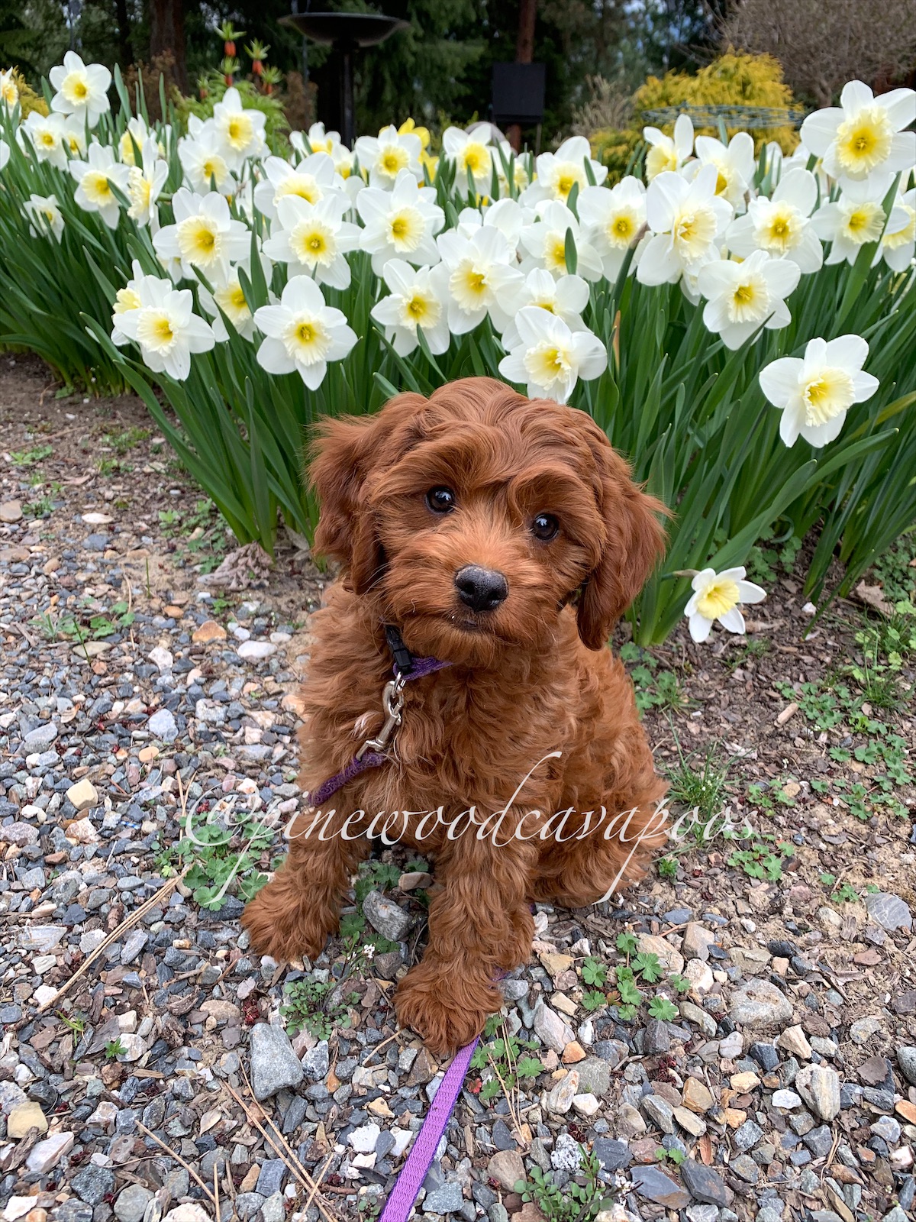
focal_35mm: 26
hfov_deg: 53.1
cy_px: 611
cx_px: 458
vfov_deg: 67.3
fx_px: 917
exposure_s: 1/465
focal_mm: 4.25
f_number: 1.8
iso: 25
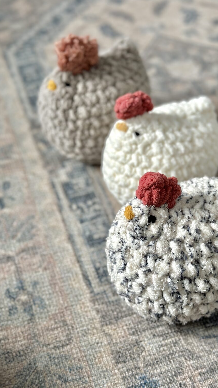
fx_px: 545
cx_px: 137
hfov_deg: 22.6
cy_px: 192
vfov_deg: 39.2
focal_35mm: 53
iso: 250
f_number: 1.78
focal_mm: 6.86
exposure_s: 1/60
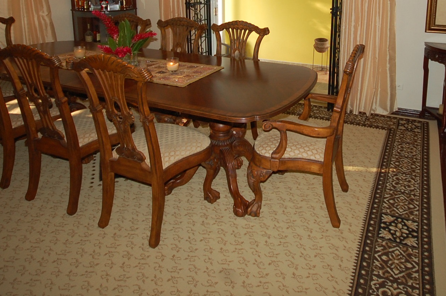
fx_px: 334
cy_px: 31
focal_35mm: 27
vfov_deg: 43.7
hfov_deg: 66.8
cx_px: 269
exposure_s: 1/60
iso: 400
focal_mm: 10
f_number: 4
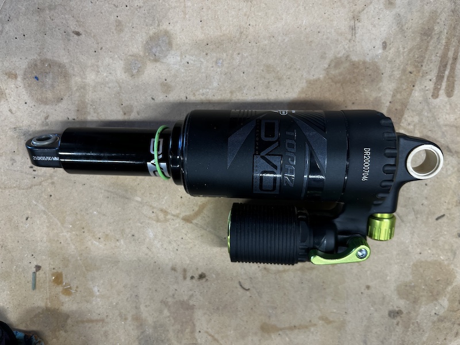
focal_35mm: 26
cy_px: 172
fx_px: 346
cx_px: 230
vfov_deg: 53.1
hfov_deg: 67.3
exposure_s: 1/120
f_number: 1.5
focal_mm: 5.7
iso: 80
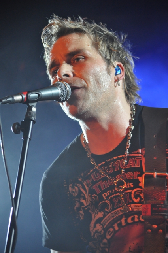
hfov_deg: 10.6
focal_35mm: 129
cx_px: 84
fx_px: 905
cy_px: 126
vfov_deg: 15.9
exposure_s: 1/20
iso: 1600
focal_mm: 86
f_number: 4.2
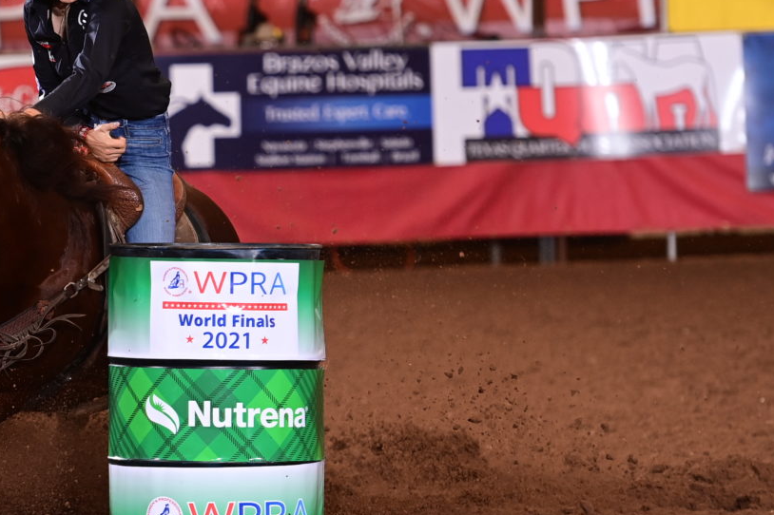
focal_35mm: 385
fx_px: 8274
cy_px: 161
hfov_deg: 5.3
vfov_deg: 3.6
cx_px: 56
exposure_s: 1/250
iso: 800
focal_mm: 170
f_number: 4
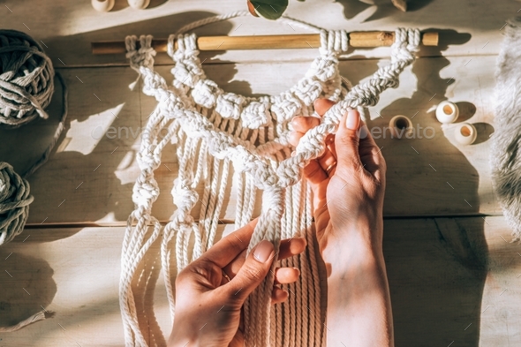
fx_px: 1085
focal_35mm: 75
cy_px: 174
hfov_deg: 27.0
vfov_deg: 18.2
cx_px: 260
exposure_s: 1/1000
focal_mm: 50
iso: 100
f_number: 2.5
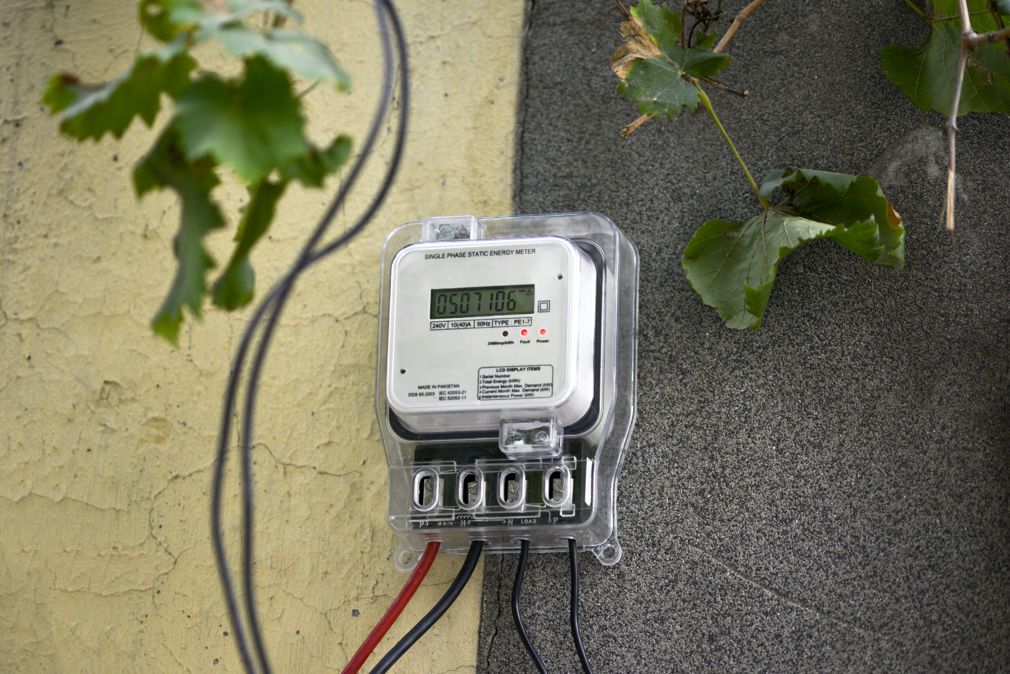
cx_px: 505
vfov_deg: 13.1
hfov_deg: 19.4
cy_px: 337
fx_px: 2947
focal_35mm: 105
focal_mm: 105
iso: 250
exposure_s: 1/160
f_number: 3
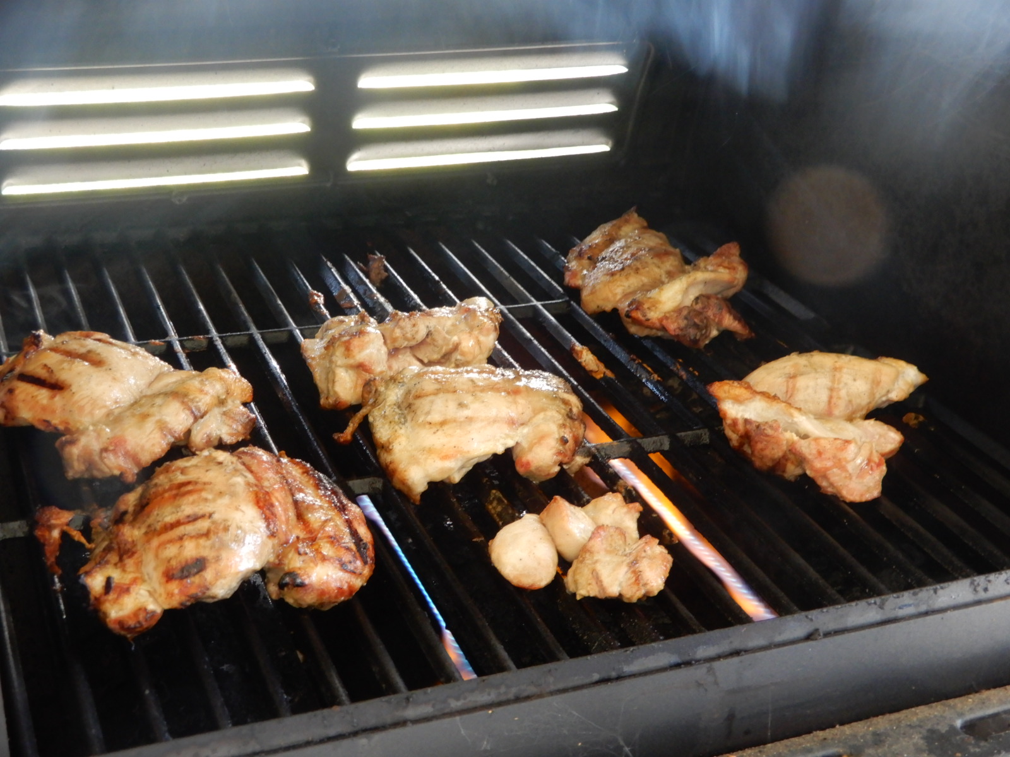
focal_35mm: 50
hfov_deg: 38.2
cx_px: 505
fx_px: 1459
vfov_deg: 29.1
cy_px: 378
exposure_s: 1/10
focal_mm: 8.9
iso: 400
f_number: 4
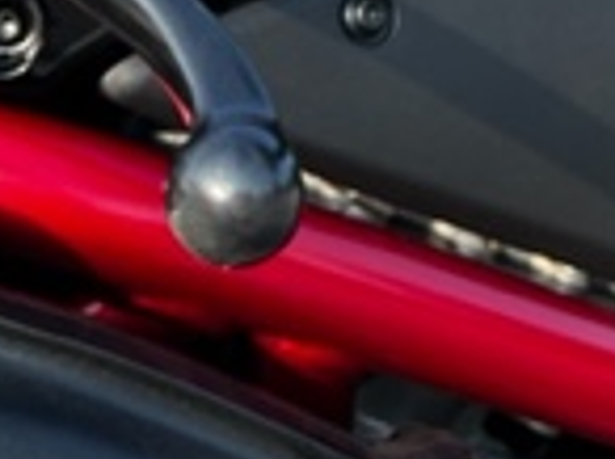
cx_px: 299
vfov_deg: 12.0
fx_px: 2022
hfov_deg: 17.3
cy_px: -358
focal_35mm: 114
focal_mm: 5.7
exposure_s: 1/873
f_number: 1.5
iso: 50
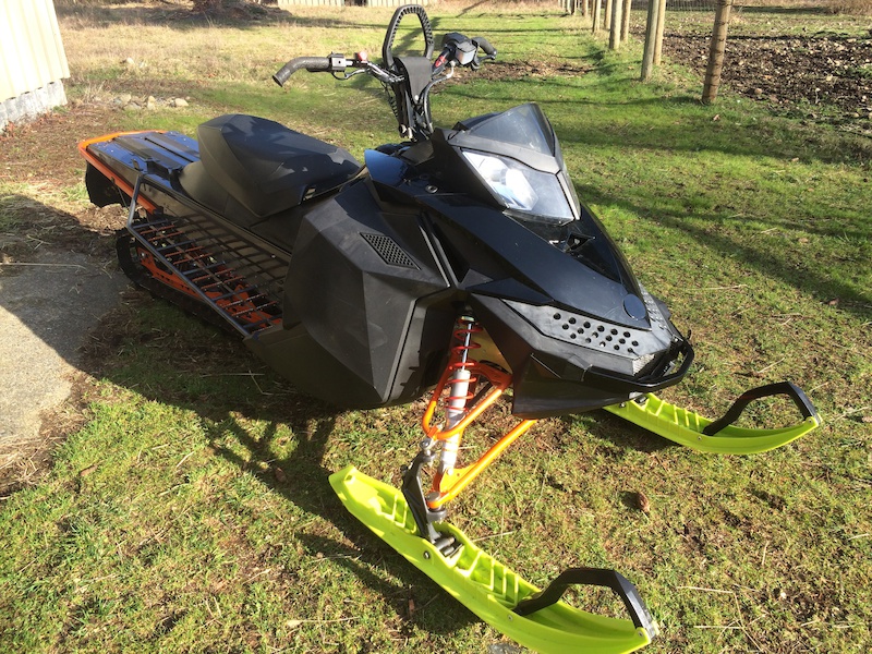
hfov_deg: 60.0
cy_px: 327
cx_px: 436
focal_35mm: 30
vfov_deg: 46.8
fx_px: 756
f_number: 2.2
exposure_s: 1/471
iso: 32
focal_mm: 4.12
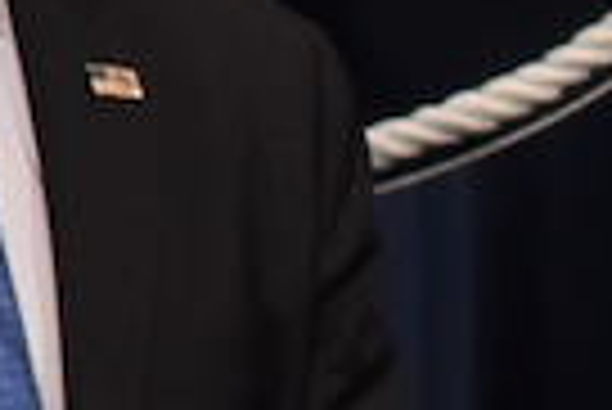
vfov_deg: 1.5
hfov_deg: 2.3
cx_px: 1958
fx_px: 15367
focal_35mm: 903
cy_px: 471
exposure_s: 1/180
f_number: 5.6
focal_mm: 120
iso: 3200
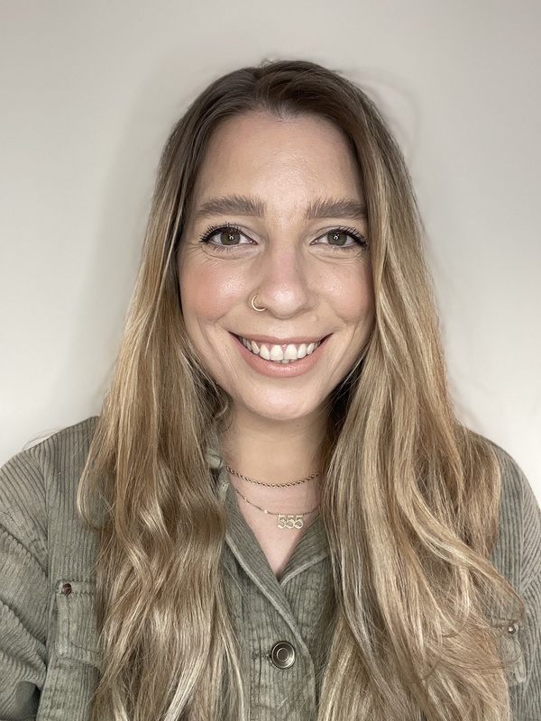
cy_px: 360
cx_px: 270
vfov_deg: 60.0
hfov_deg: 46.8
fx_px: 625
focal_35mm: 30
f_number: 2.2
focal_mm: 2.71
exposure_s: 1/57
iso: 160
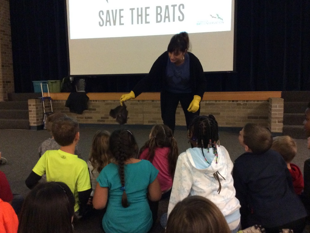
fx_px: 296
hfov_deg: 55.4
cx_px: 153
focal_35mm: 33
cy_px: 117
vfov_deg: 42.9
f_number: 2.4
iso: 400
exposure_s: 1/15
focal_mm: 3.3
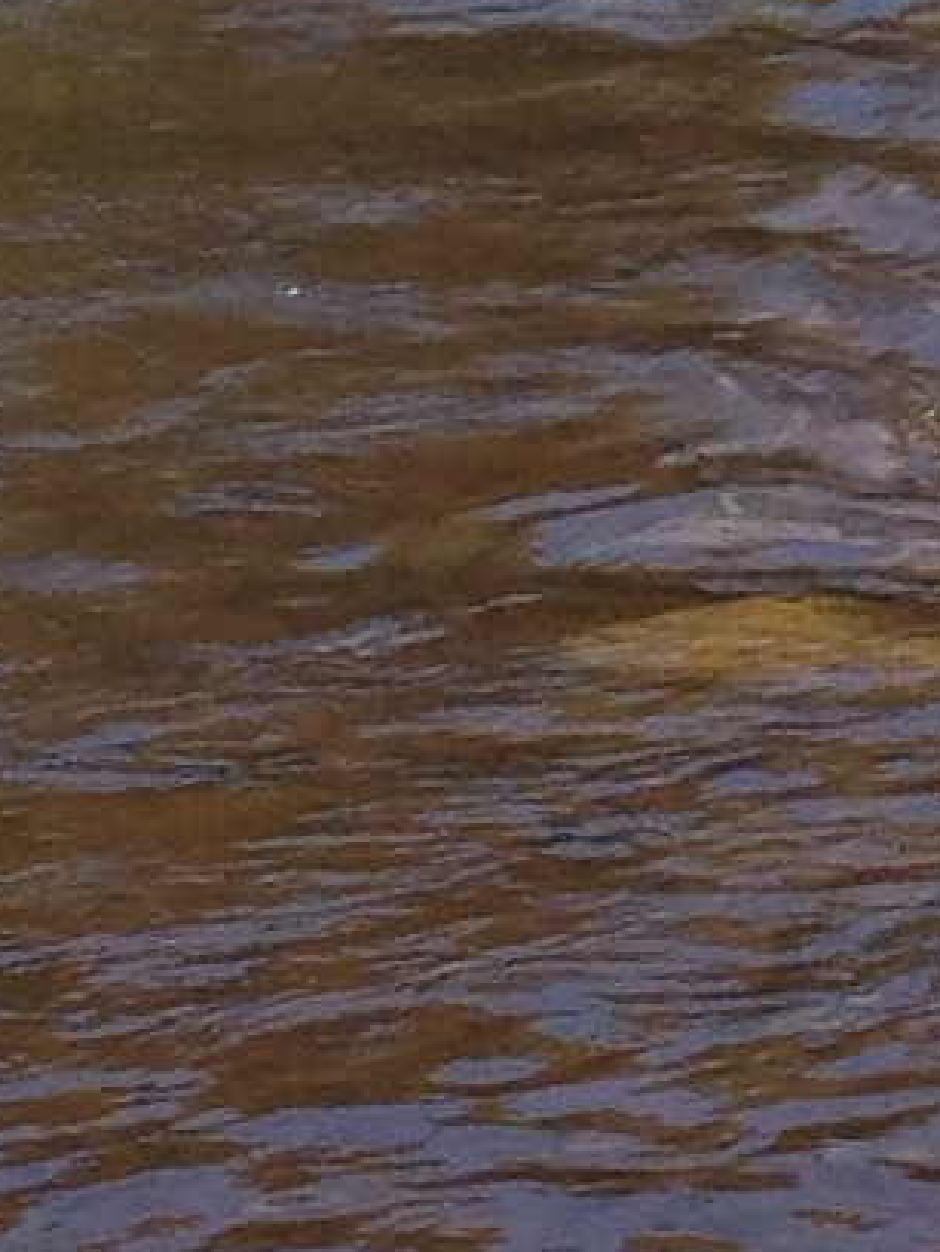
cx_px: 1375
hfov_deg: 5.3
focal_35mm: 279
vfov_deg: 6.9
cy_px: -1099
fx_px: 10096
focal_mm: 4.28
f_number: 2.4
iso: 50
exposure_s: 1/1284
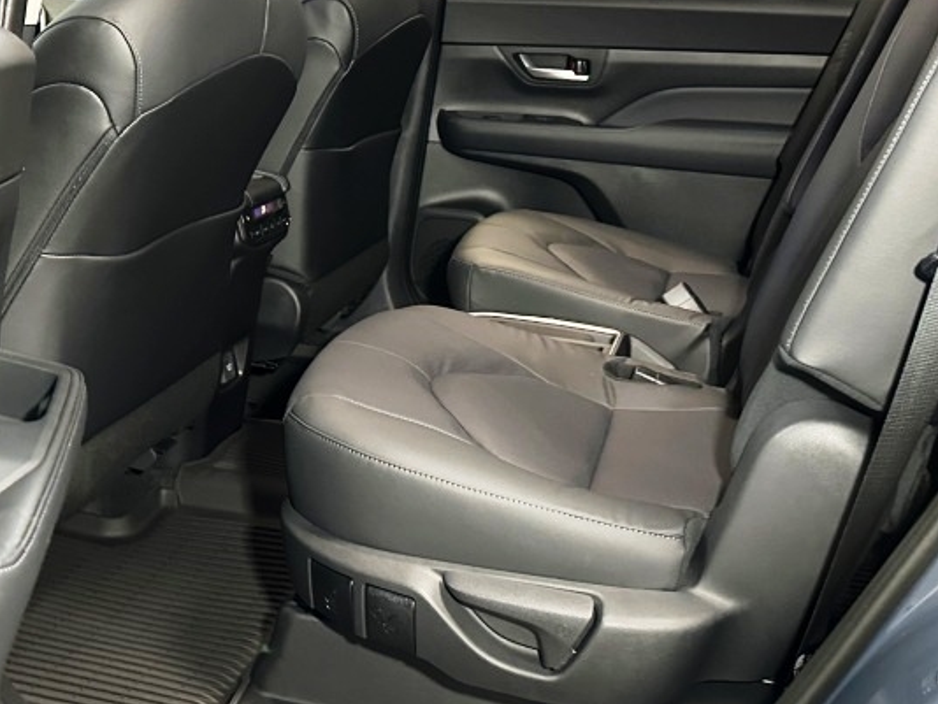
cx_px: 406
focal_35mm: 46
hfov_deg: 41.1
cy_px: 200
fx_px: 1247
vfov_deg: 31.1
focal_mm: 6.86
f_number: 1.78
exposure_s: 1/30
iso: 800
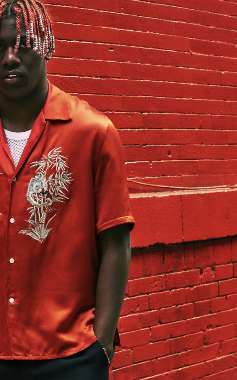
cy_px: 190
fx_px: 847
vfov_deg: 25.2
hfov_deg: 15.9
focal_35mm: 82
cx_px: 88
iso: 400
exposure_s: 1/180
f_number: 4.5
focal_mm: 35
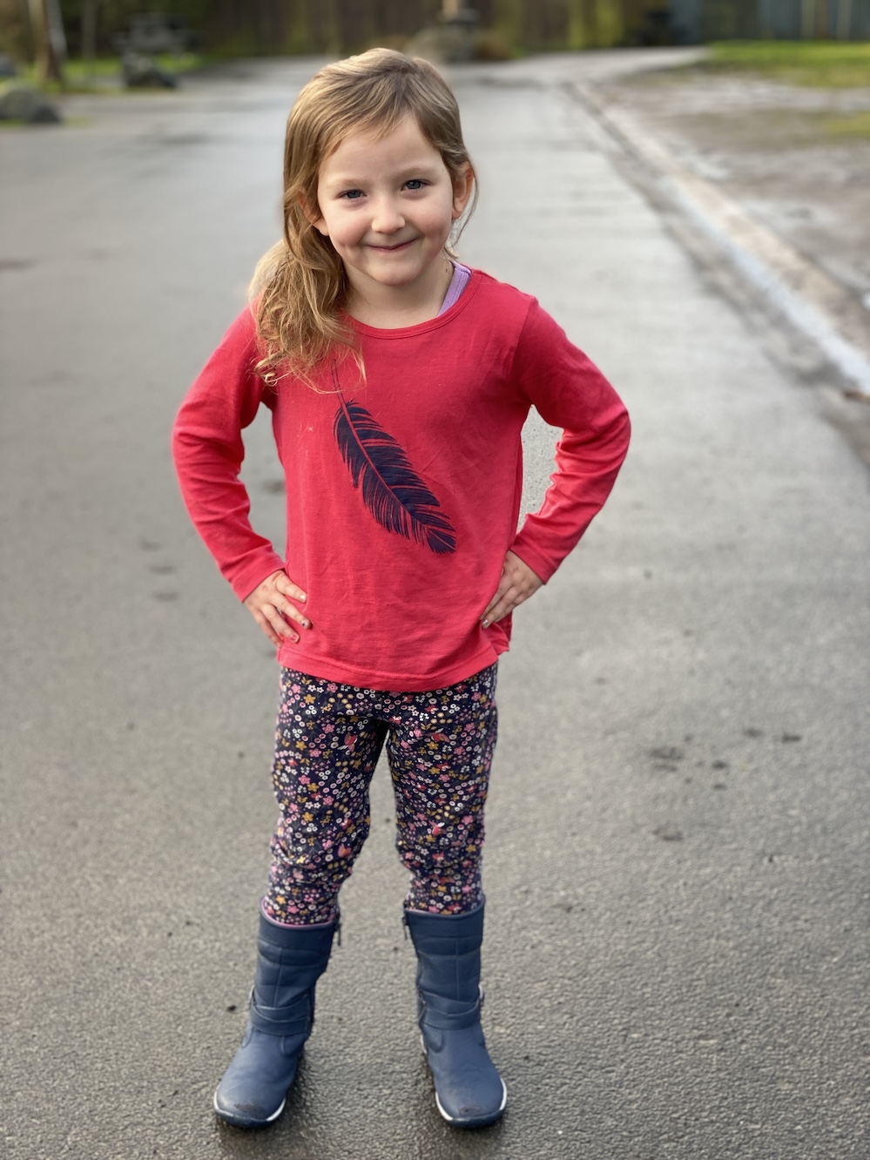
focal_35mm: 52
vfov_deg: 36.8
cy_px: 580
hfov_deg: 28.0
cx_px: 435
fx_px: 1743
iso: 32
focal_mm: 6
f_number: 2
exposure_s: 1/122
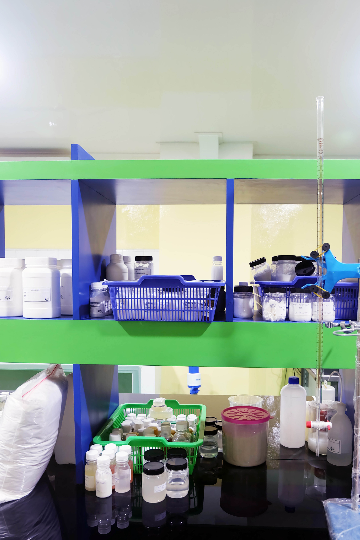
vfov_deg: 63.3
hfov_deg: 44.8
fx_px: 435
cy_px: 313
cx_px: 210
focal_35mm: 29
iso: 400
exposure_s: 1/6
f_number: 3.5
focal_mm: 16
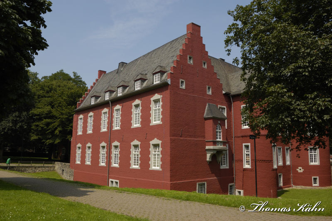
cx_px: 166
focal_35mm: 28
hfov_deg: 64.6
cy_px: 110
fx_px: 263
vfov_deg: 45.6
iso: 200
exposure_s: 1/400
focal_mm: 19
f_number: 8
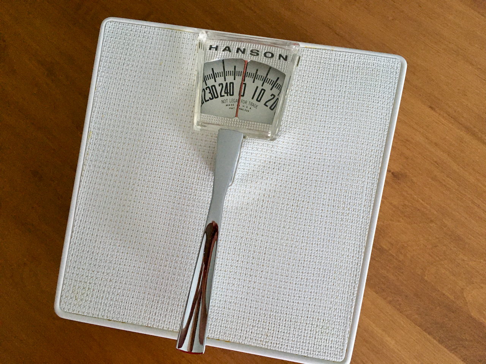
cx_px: 243
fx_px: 407
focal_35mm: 29
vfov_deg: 48.2
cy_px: 182
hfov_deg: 61.7
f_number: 2.2
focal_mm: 4.15
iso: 125
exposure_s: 1/30
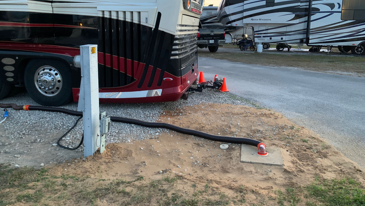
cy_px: 81
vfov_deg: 40.0
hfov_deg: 66.1
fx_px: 281
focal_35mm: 29
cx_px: 181
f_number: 1.8
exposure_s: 1/30
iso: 500
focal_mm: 4.25
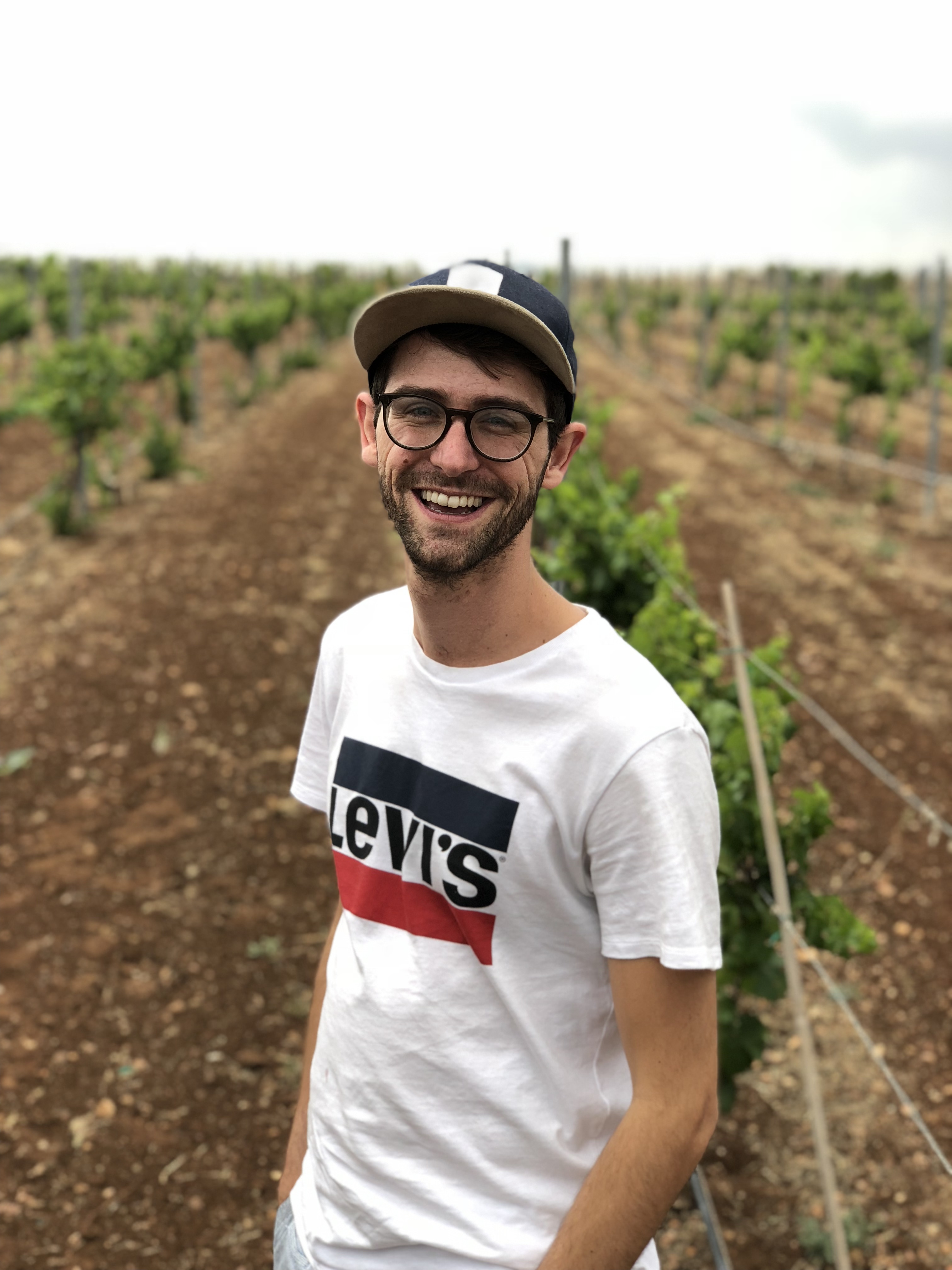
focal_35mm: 52
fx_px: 1907
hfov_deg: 28.0
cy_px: 635
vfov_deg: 36.8
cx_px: 476
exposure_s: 1/120
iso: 20
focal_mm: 6
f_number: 2.4
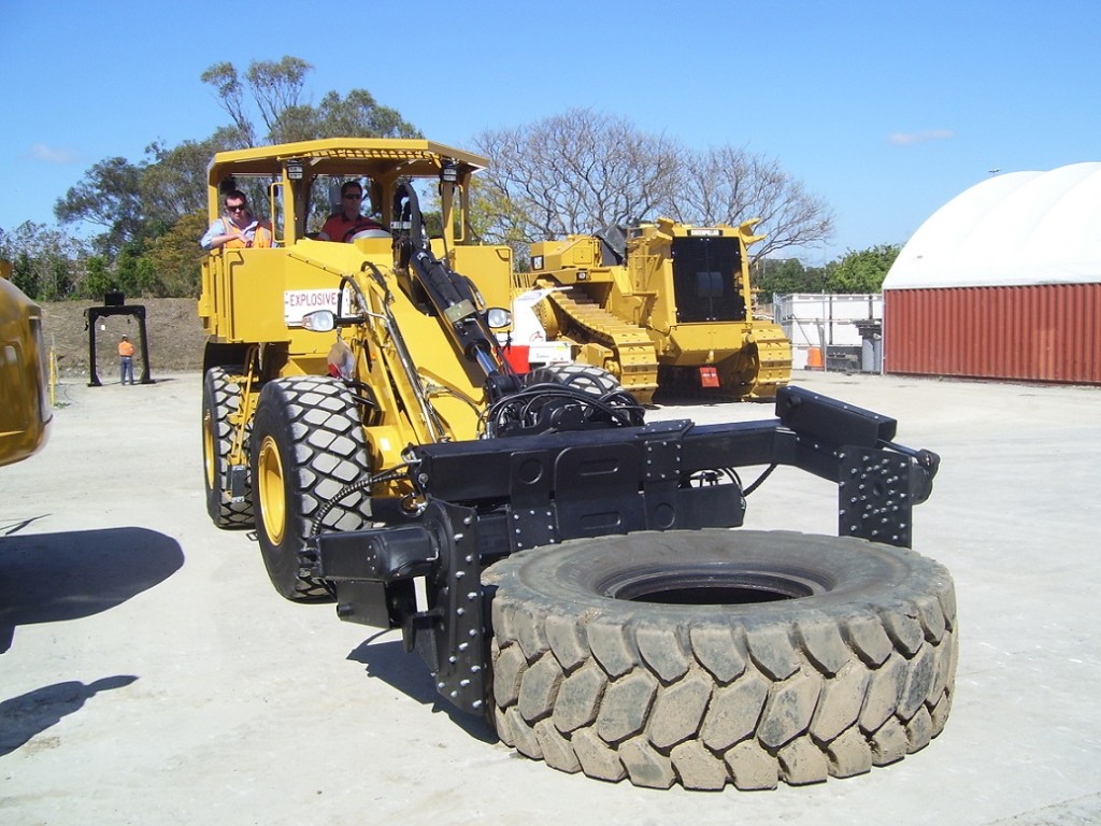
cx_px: 550
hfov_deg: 51.4
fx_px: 1145
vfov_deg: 39.7
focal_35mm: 36
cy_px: 413
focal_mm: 6
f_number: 4.8
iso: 80
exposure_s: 1/500
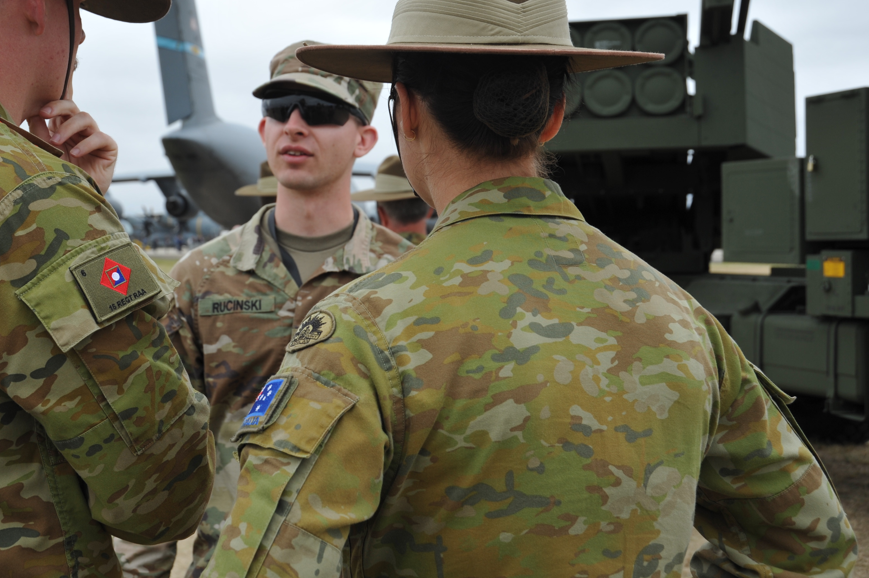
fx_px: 1375
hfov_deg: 34.9
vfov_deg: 23.7
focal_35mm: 57
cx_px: 321
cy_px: 208
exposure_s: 1/320
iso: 250
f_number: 9
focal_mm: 42
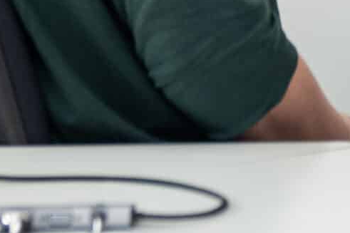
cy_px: -254
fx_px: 2566
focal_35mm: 264
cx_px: 644
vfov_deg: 5.1
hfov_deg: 7.6
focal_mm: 45
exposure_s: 1/80
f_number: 2.8
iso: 640
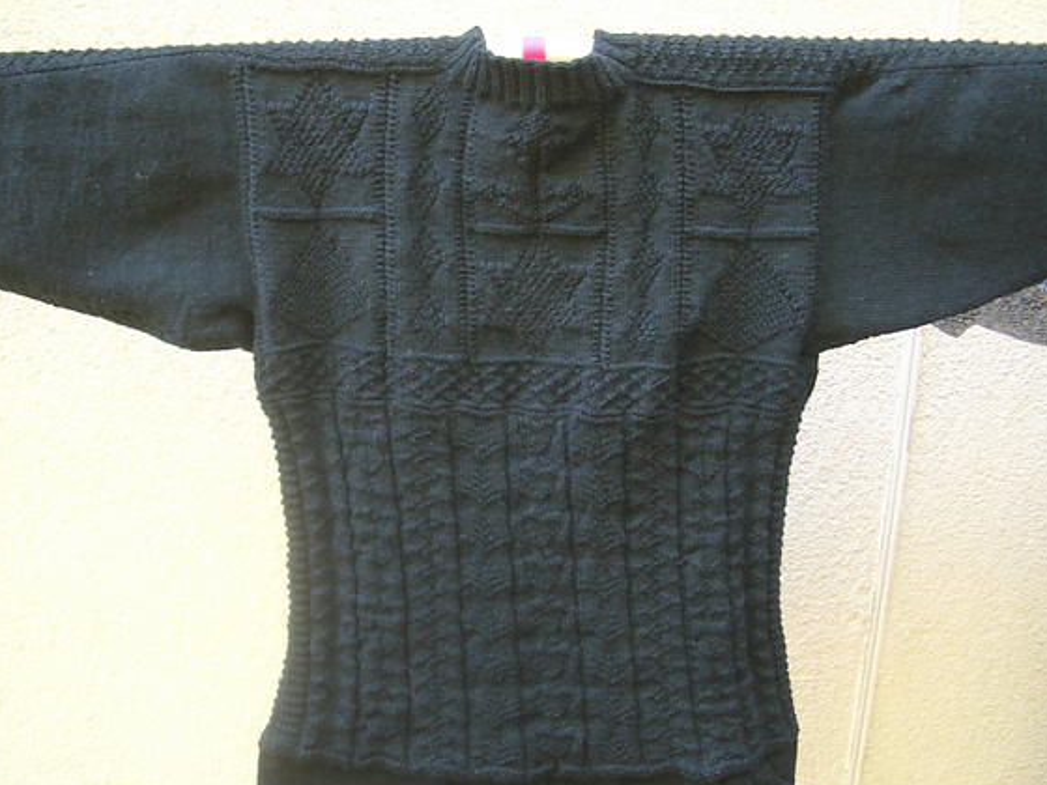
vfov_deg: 35.9
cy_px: 445
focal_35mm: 40
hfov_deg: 46.8
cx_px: 520
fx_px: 1210
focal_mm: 5.8
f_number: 2.6
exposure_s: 1/30
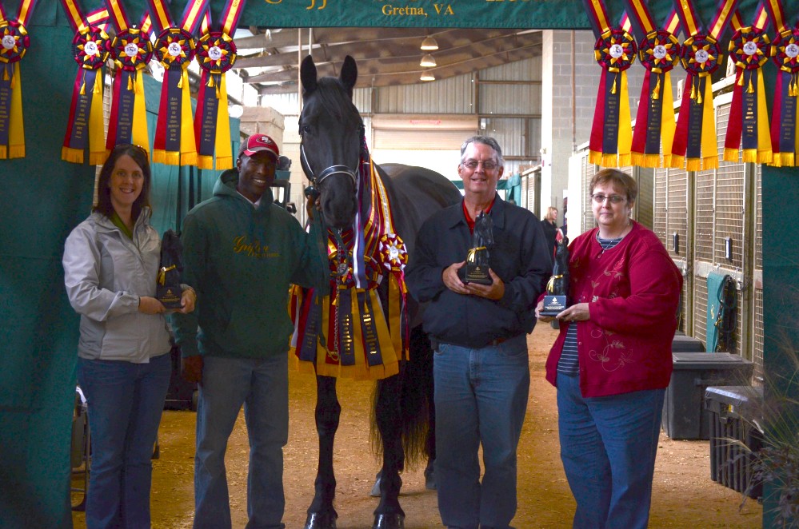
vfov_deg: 16.5
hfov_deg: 24.7
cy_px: 264
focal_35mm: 82
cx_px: 400
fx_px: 1828
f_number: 8
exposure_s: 1/60
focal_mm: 55
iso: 640
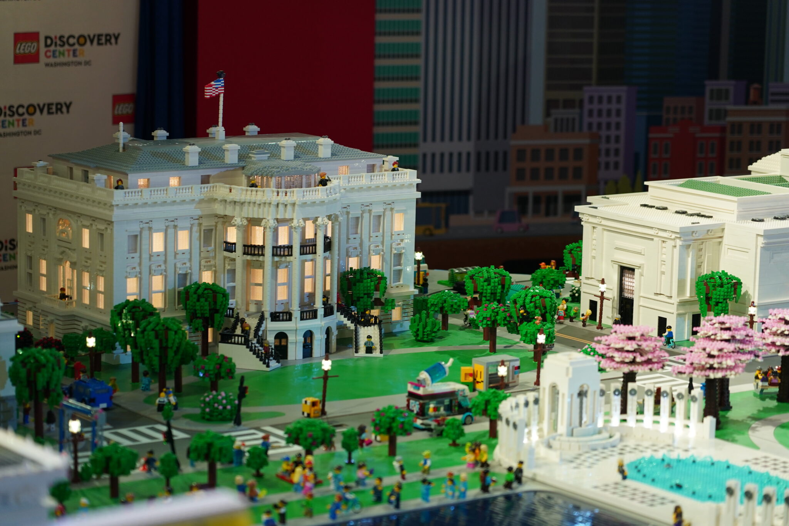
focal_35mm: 105
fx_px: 2301
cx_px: 394
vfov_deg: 13.0
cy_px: 263
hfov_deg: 19.5
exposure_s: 1/160
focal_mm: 105
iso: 1250
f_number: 4
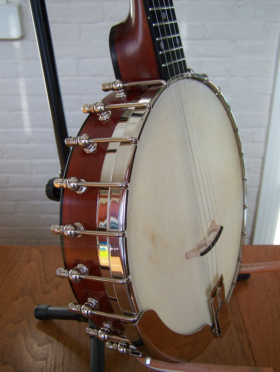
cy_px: 186
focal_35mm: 38
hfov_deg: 37.8
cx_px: 140
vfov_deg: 48.9
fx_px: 409
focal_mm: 6.3
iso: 80
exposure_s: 1/160
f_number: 2.8
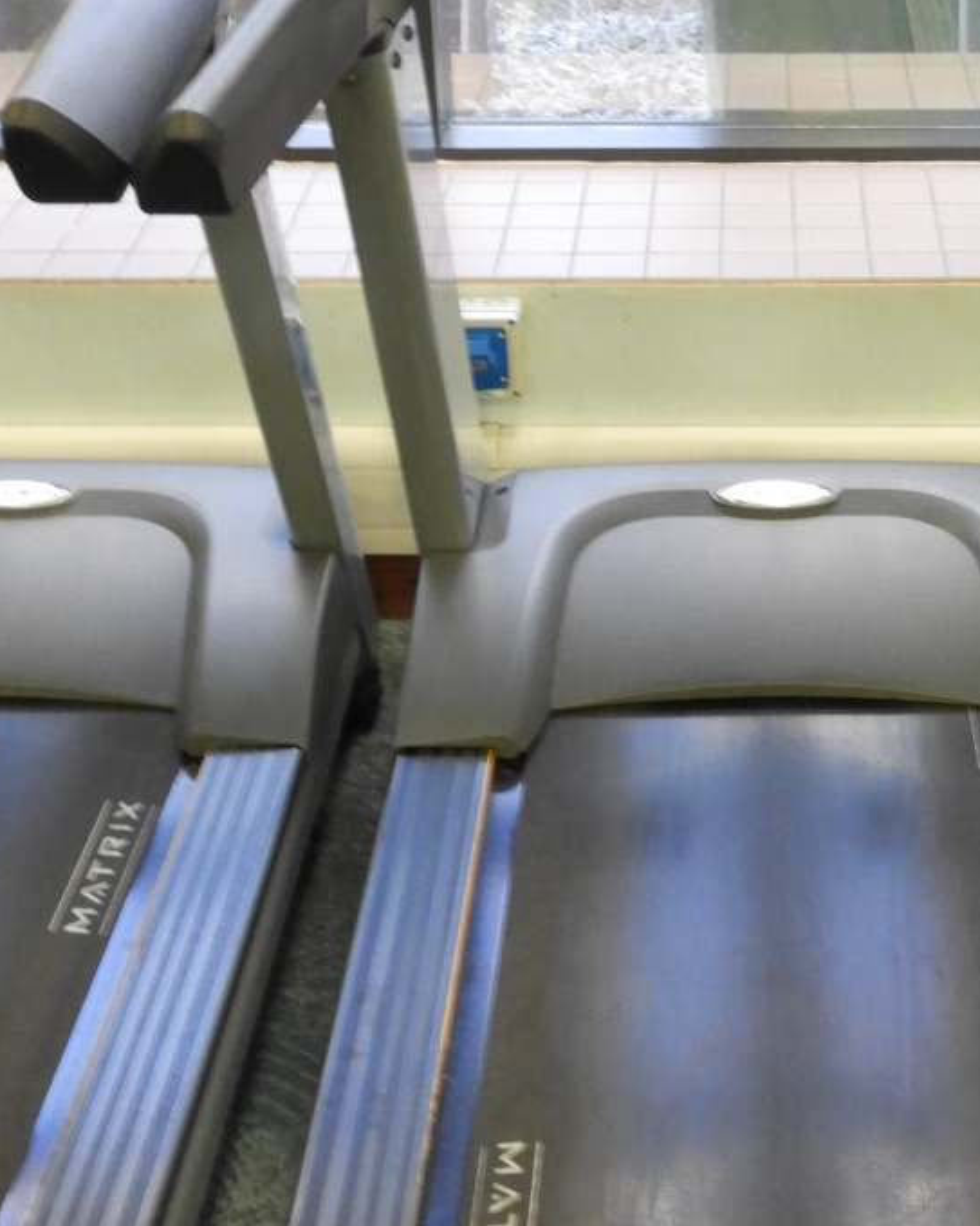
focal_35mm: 69
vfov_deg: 27.4
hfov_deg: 21.9
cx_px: 776
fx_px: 2502
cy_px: 778
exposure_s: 1/13
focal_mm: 5.4
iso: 400
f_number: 3.5
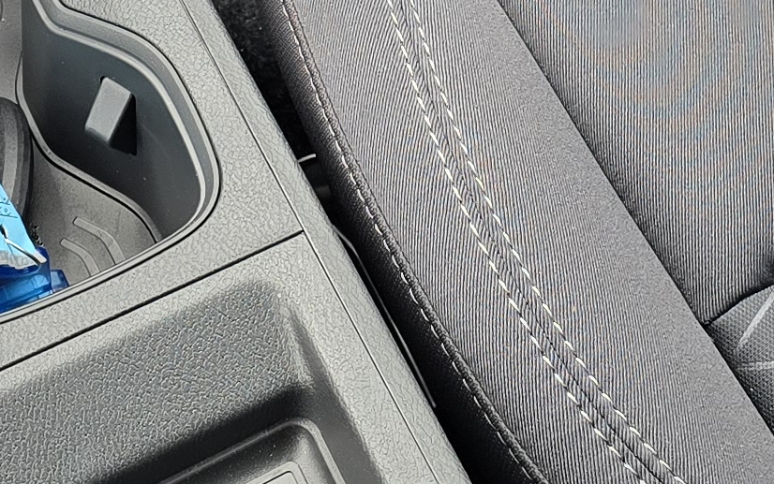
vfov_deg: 9.9
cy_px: -633
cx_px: 480
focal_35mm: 118
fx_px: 2490
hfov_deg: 17.6
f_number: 1.7
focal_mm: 6.3
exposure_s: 1/180
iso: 50
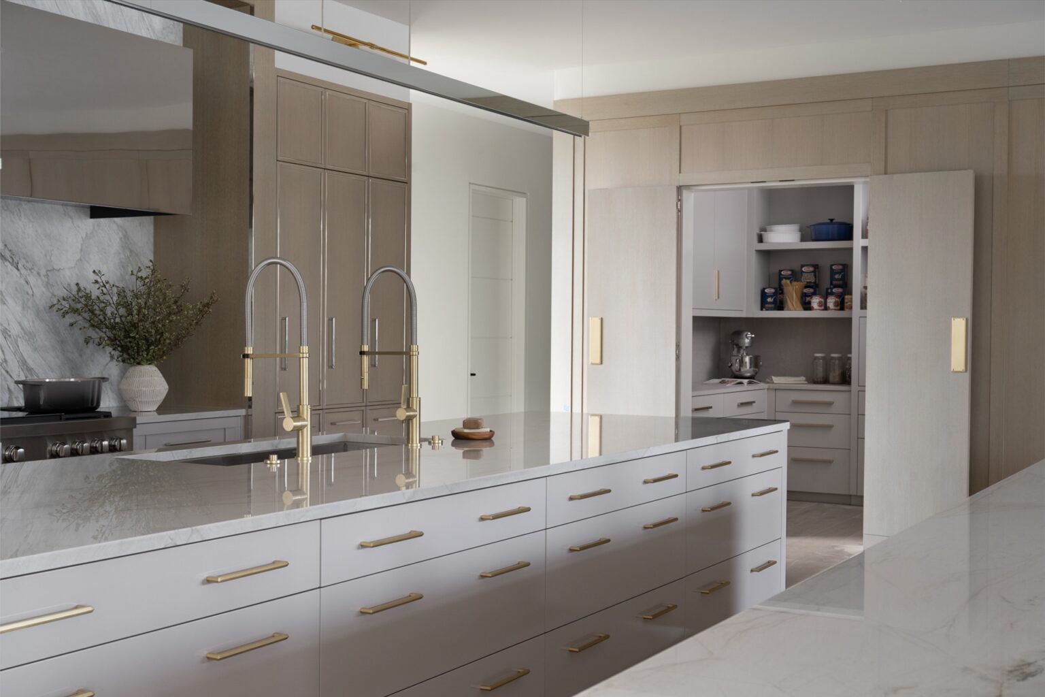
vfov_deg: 30.5
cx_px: 522
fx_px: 1277
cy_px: 348
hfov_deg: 44.5
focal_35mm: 44
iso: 320
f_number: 9
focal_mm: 44
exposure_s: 1/10
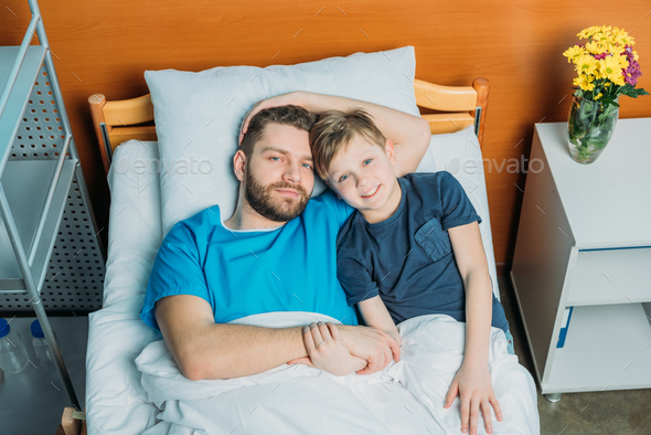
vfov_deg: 27.0
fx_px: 905
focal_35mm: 50
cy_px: 218
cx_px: 326
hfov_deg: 39.6
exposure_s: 1/160
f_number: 4
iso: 125
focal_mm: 50
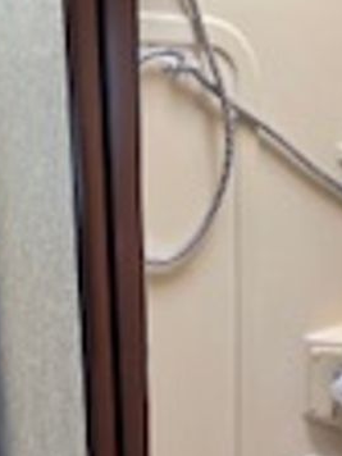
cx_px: 315
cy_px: 441
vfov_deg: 25.8
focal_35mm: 72
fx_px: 948
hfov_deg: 20.0
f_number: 1.6
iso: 80
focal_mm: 5.1
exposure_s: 1/121
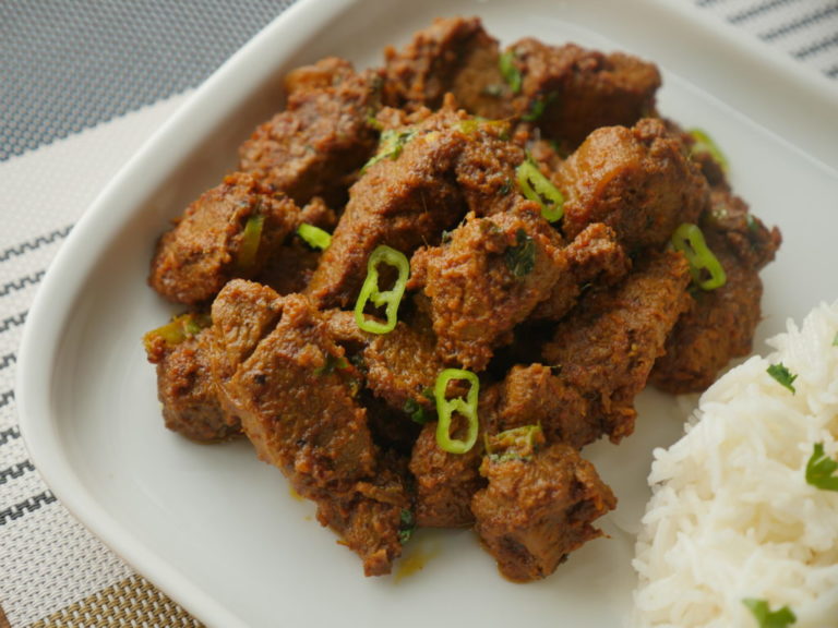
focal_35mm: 70
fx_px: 1695
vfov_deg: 21.0
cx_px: 419
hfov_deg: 27.8
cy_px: 314
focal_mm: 35
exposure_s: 1/125
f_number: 2.8
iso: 200
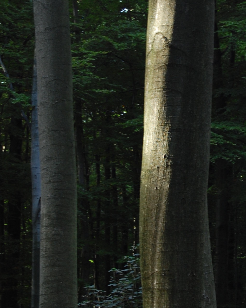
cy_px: 160
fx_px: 1658
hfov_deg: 8.5
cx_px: 204
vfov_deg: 10.6
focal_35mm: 182
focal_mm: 55
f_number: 5.6
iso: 360
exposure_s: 1/30
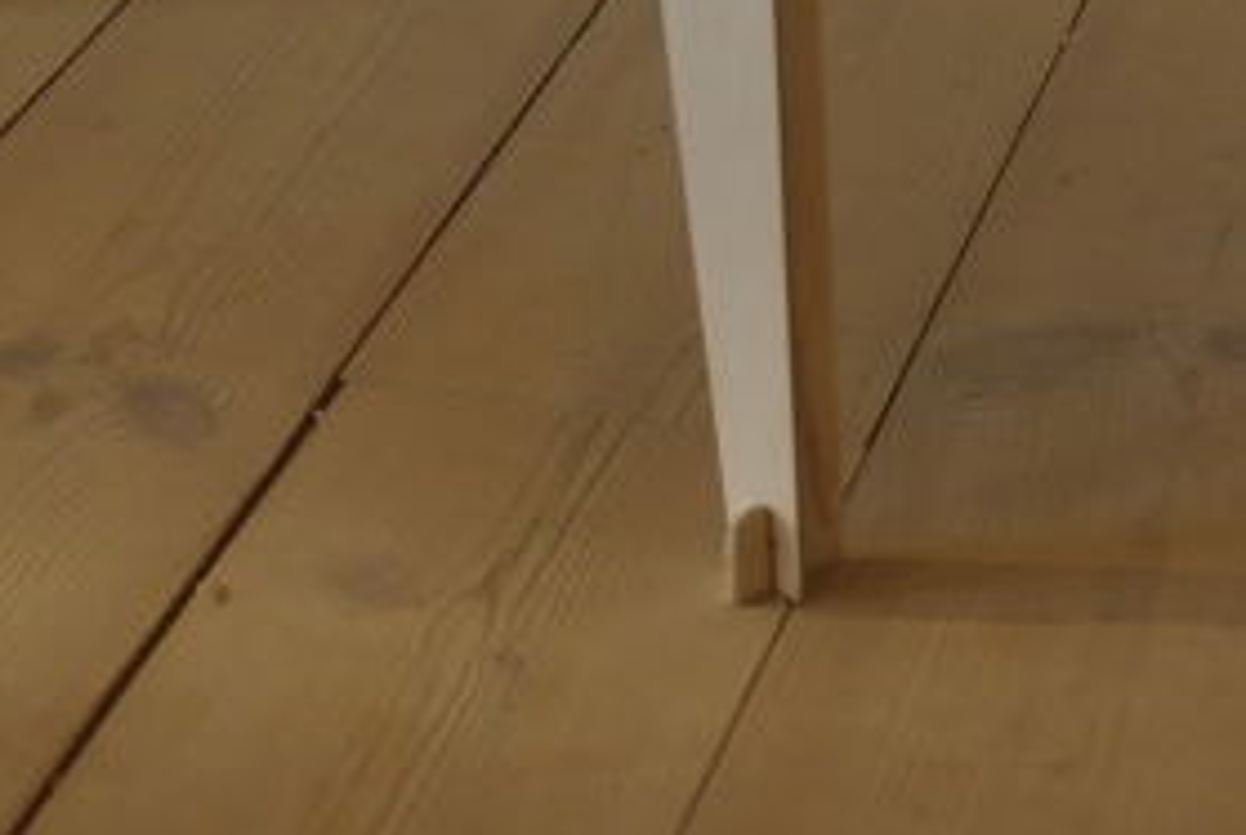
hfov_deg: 8.4
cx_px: 692
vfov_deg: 5.6
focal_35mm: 245
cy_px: -125
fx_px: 8493
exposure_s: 1/60
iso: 400
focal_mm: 68
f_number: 5.6
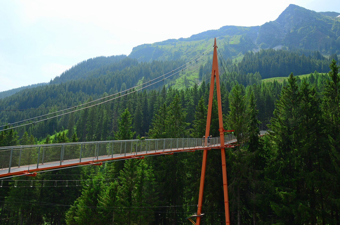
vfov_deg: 47.7
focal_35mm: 27
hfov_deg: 67.5
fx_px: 254
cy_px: 112
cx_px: 170
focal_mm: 18
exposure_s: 1/400
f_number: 9
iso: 200
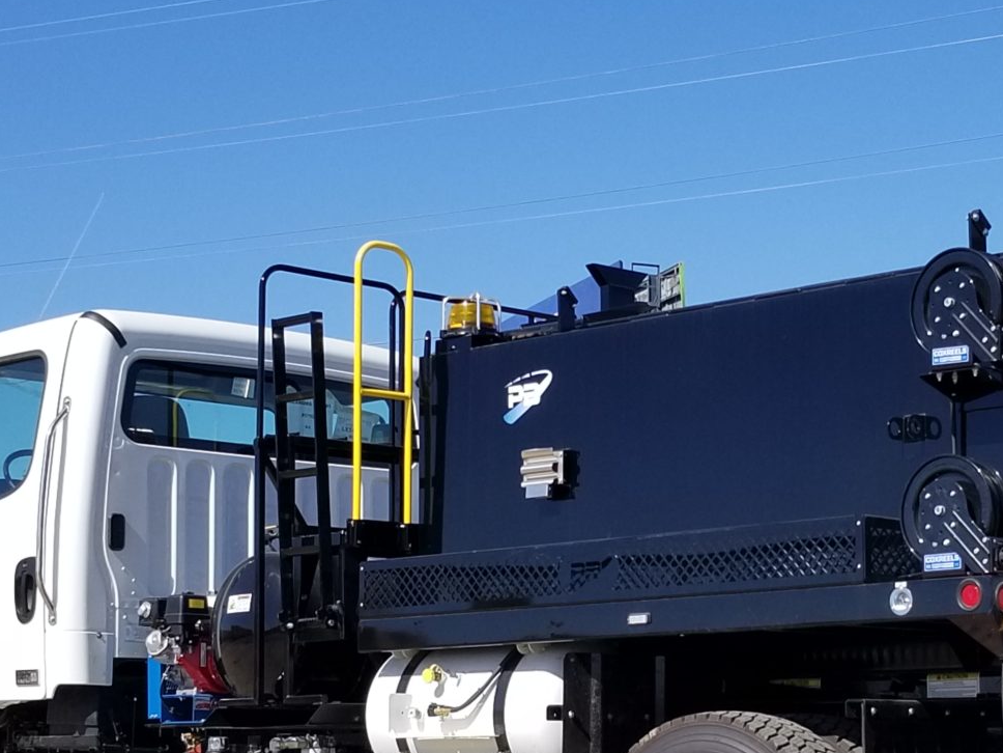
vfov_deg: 26.3
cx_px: 726
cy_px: 553
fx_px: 1594
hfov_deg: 34.4
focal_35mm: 55
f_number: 1.7
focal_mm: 4.25
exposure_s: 1/2915
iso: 50
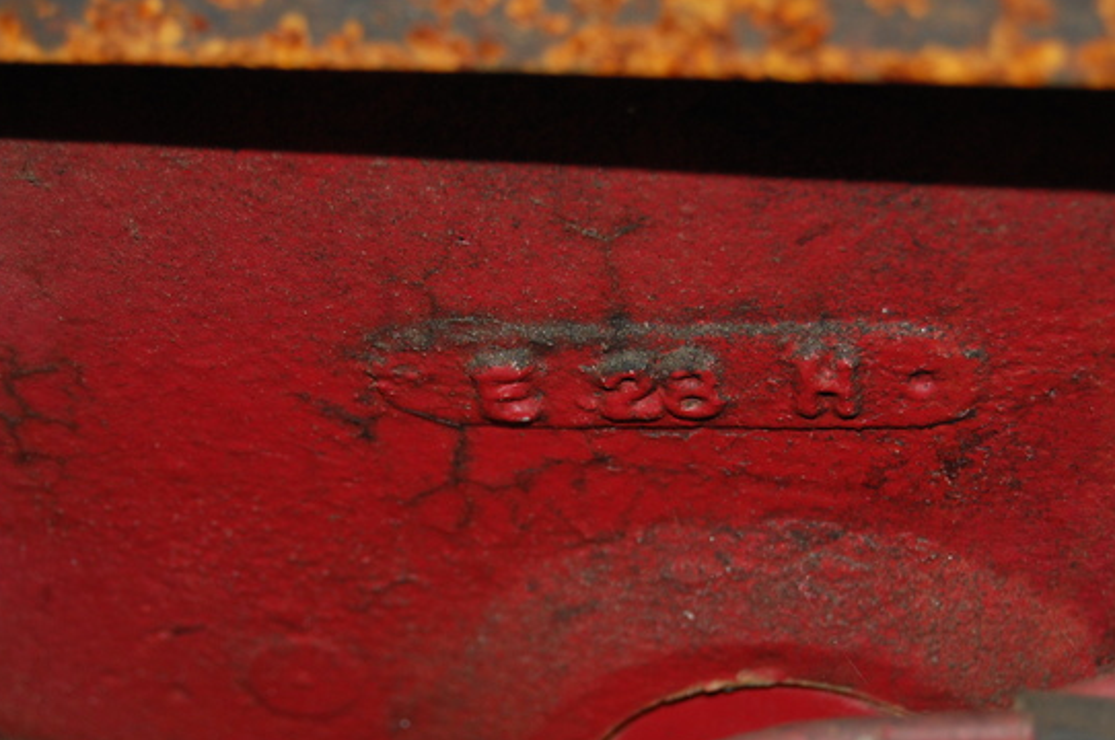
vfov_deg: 12.5
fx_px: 3392
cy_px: 385
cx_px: 611
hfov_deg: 18.7
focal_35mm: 110
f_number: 5.6
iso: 400
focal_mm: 55
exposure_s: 1/60
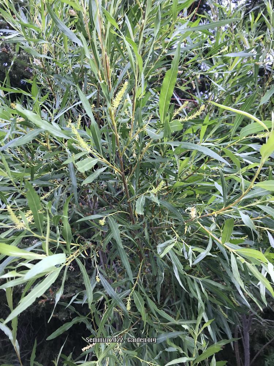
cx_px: 137
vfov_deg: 63.4
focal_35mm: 28
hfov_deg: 49.7
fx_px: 296
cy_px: 183
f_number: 1.8
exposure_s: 1/230
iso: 20
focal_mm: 3.99
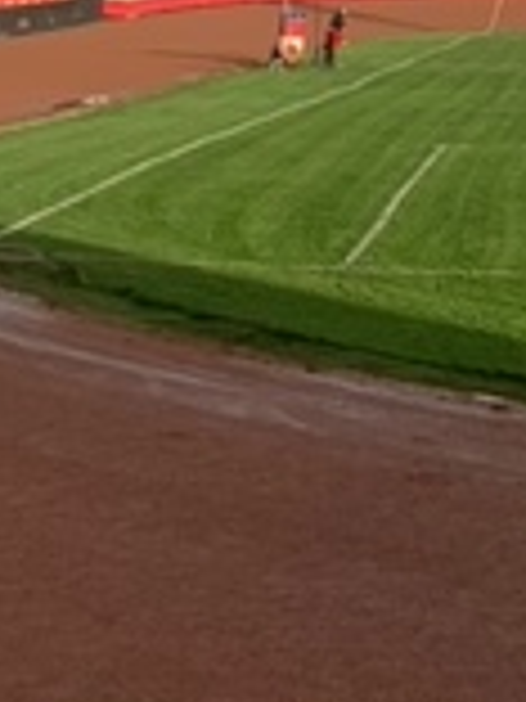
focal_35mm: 107
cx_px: -450
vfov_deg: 17.7
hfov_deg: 12.5
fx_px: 2168
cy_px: -94
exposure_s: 1/1266
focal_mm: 4.25
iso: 25
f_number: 1.8
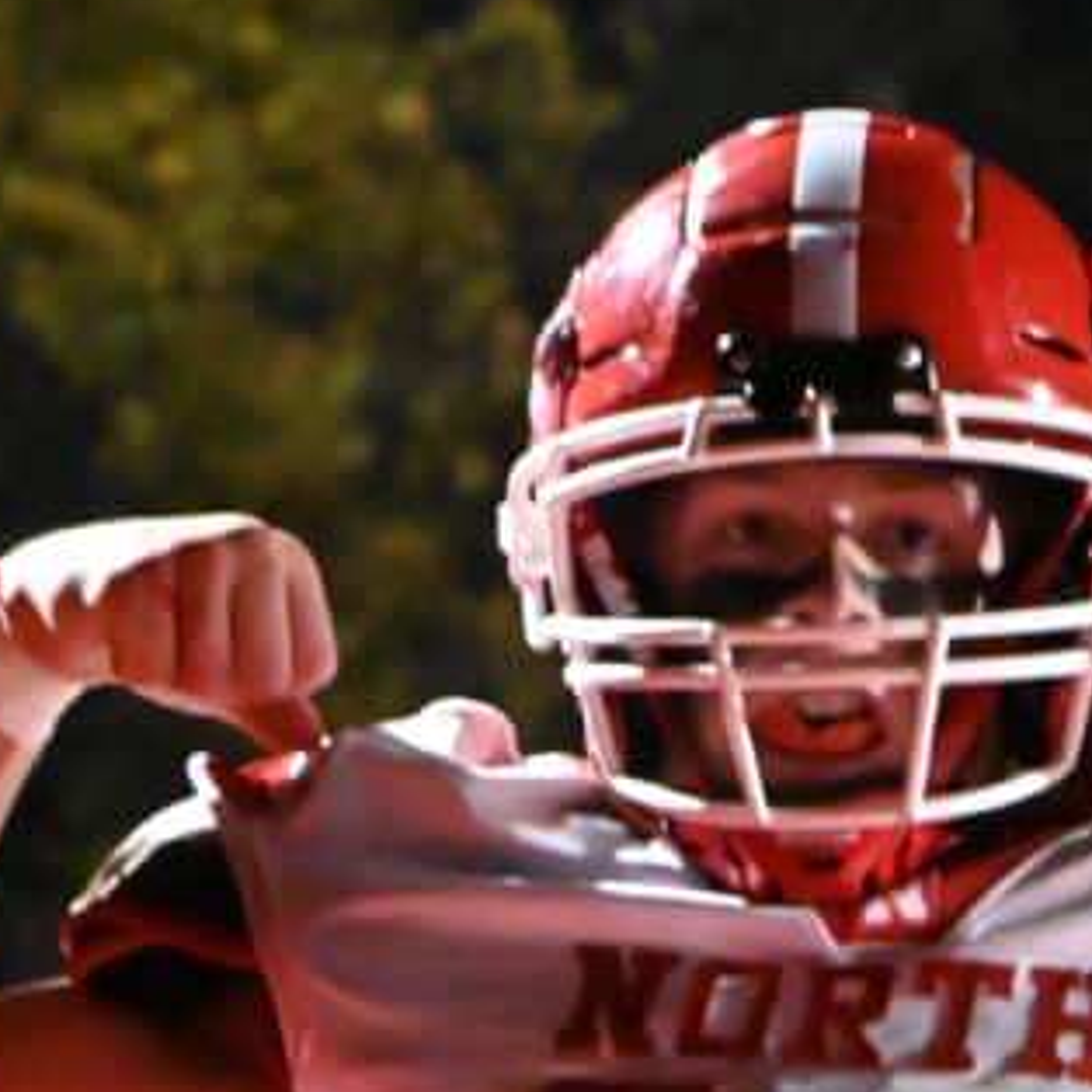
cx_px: 699
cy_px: 1169
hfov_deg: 2.9
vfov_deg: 2.9
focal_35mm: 610
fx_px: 21758
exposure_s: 1/200
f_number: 5.6
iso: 20000
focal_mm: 125
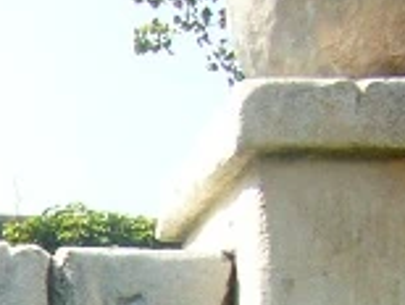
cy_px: 715
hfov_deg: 9.2
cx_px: -576
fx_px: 2250
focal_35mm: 192
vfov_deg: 7.3
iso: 80
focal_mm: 6.1
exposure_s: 1/500
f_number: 2.8
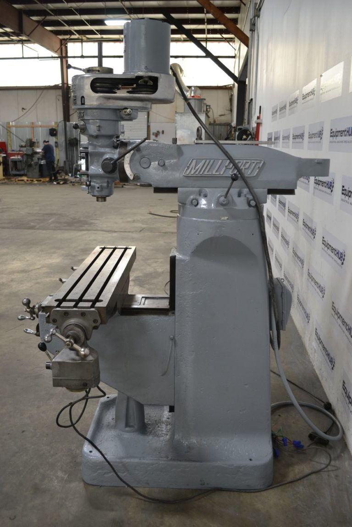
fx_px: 440
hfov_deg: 43.6
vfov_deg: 61.9
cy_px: 264
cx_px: 176
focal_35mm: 30
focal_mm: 20
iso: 400
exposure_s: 1/50
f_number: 3.8
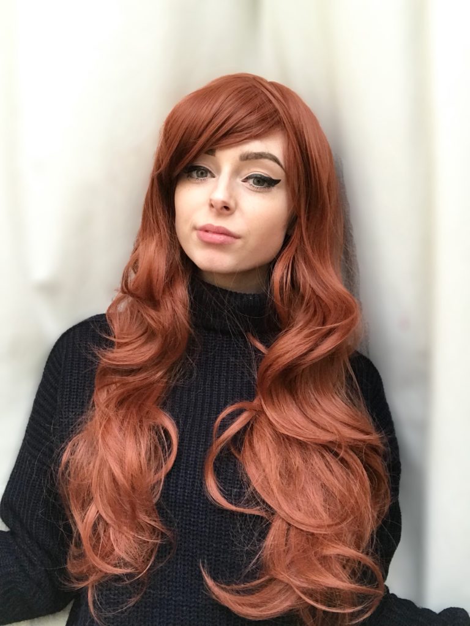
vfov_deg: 56.8
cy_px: 313
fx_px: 579
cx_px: 235
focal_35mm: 32
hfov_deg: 44.2
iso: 40
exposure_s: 1/33
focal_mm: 2.87
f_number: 2.2
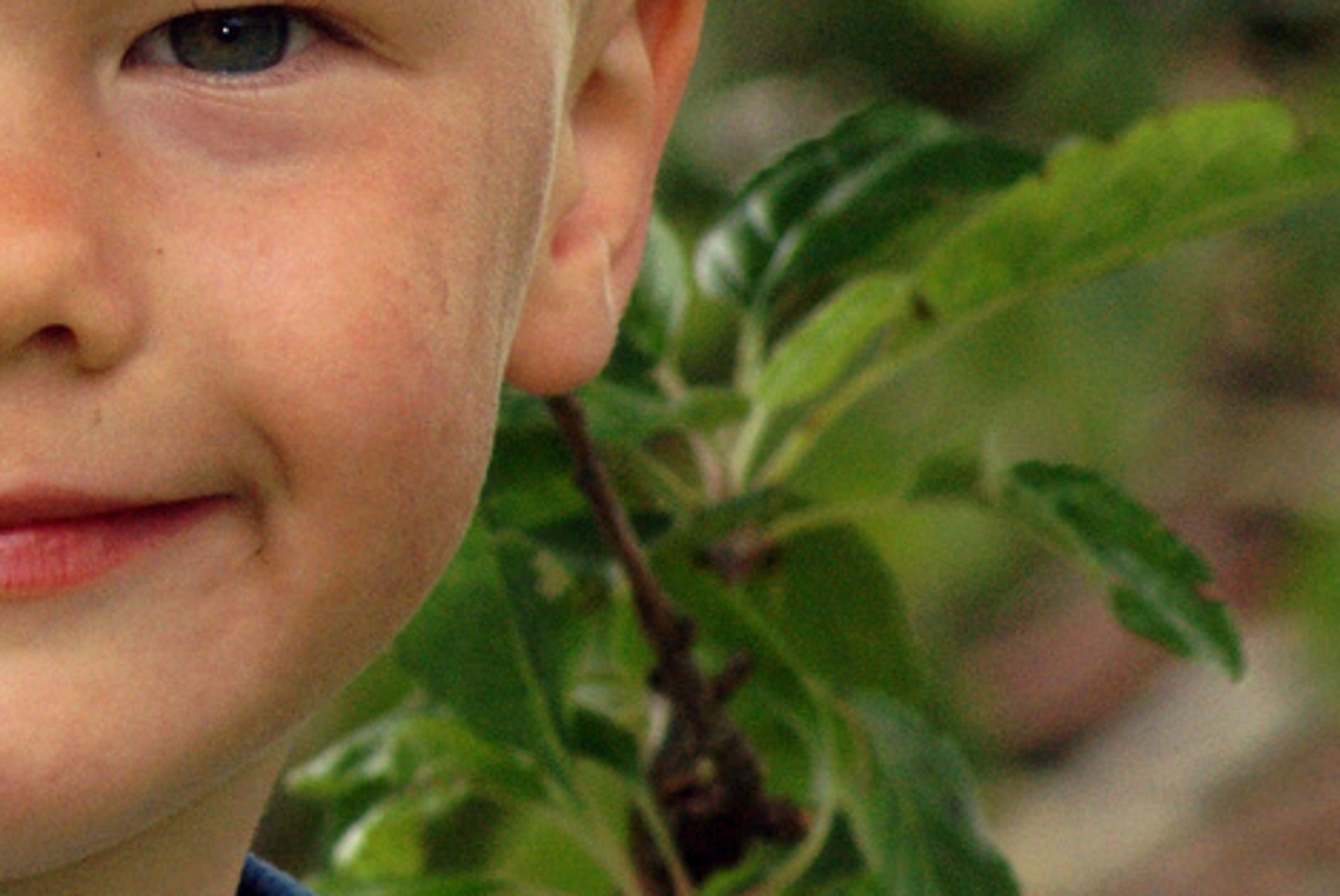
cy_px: 29
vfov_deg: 1.3
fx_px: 38560
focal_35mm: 1035
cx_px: -319
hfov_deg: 2.0
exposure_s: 1/160
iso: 200
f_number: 11
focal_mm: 200
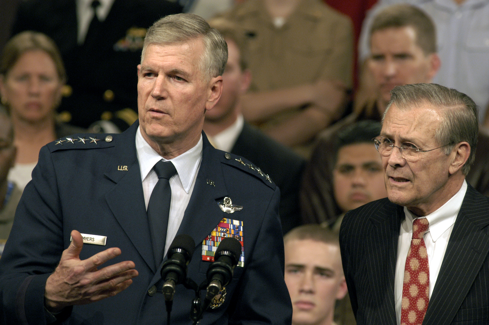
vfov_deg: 3.0
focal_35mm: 450
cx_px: 244
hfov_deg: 4.6
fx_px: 6107
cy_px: 162
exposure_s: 1/125
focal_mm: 300
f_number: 5
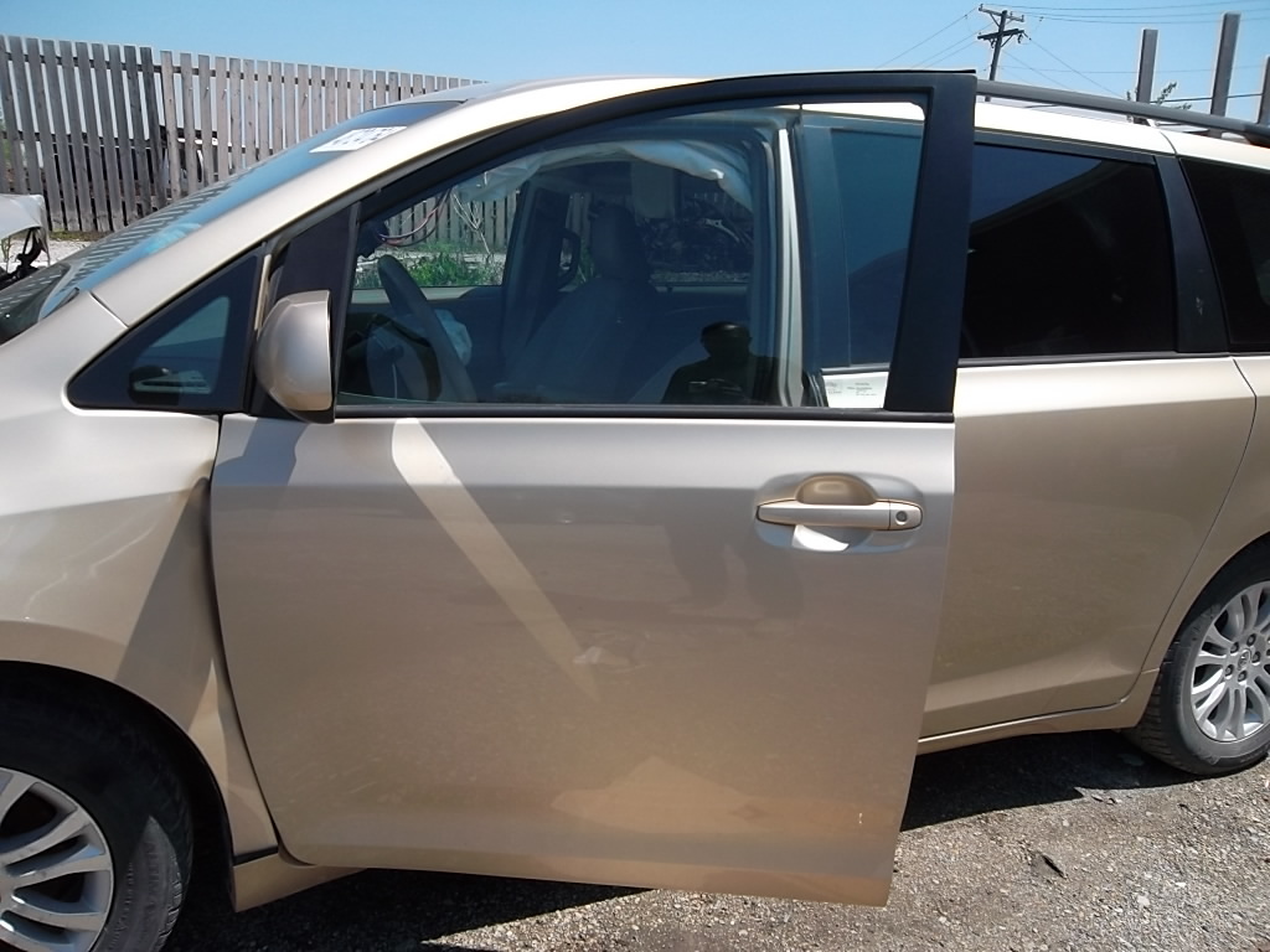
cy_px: 476
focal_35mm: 27
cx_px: 635
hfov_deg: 65.3
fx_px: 991
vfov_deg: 51.4
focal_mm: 4.9
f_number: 3.5
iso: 80
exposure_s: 1/680
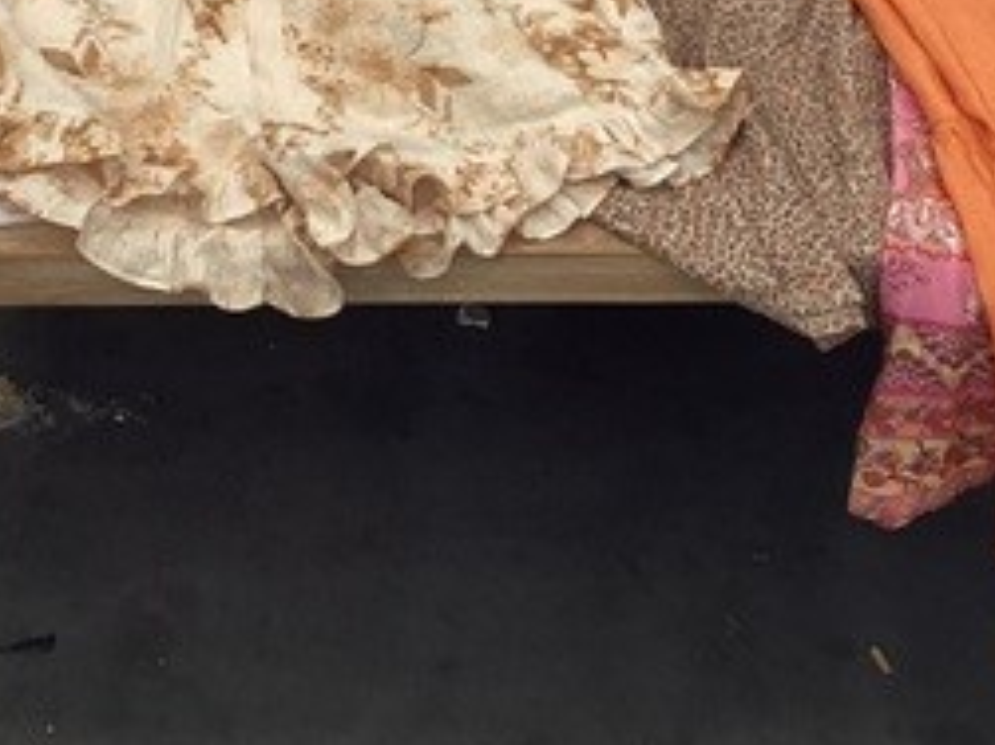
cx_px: 531
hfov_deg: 24.7
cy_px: -127
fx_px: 2270
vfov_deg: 17.8
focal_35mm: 79
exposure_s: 1/100
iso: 64
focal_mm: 3.3
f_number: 2.4
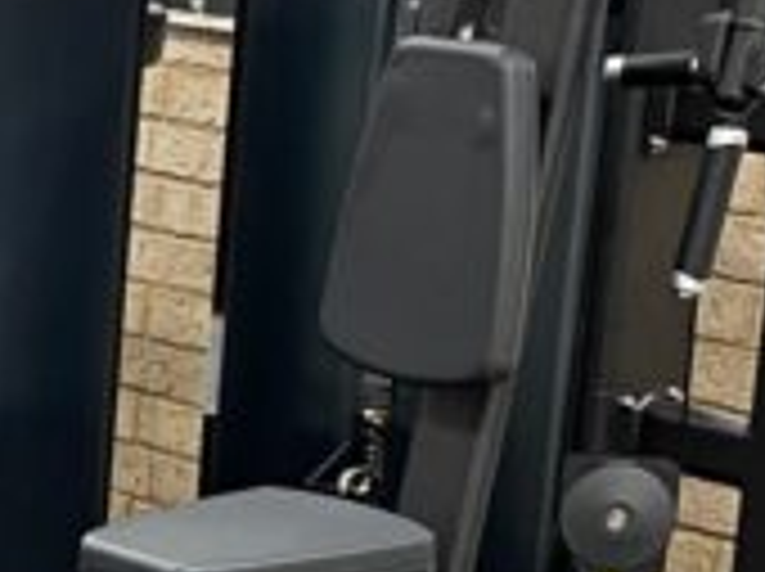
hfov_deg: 11.5
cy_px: 622
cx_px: -688
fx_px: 3465
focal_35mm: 157
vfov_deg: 9.3
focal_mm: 4.2
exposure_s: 1/50
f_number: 1.6
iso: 250
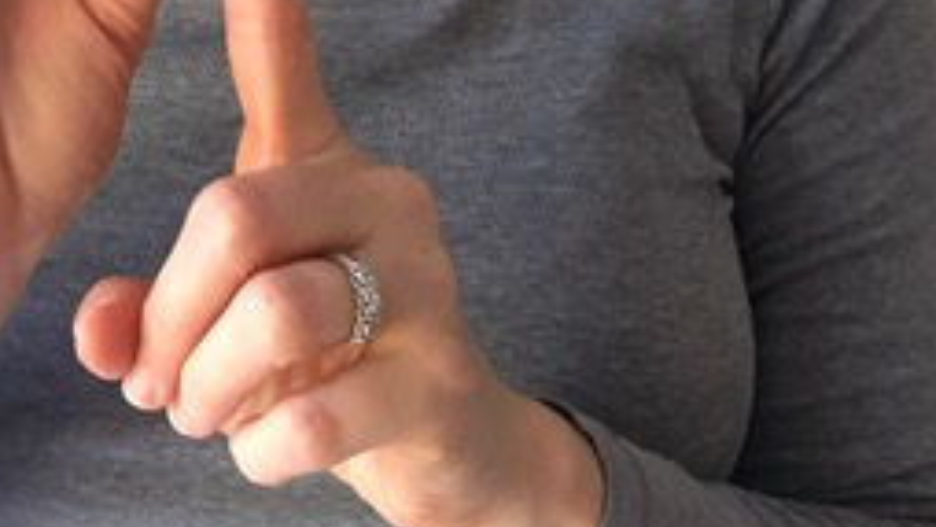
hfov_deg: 27.3
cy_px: -129
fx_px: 1911
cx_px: 291
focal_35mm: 77
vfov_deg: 15.1
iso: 100
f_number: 1.8
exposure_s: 1/12
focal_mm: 3.99
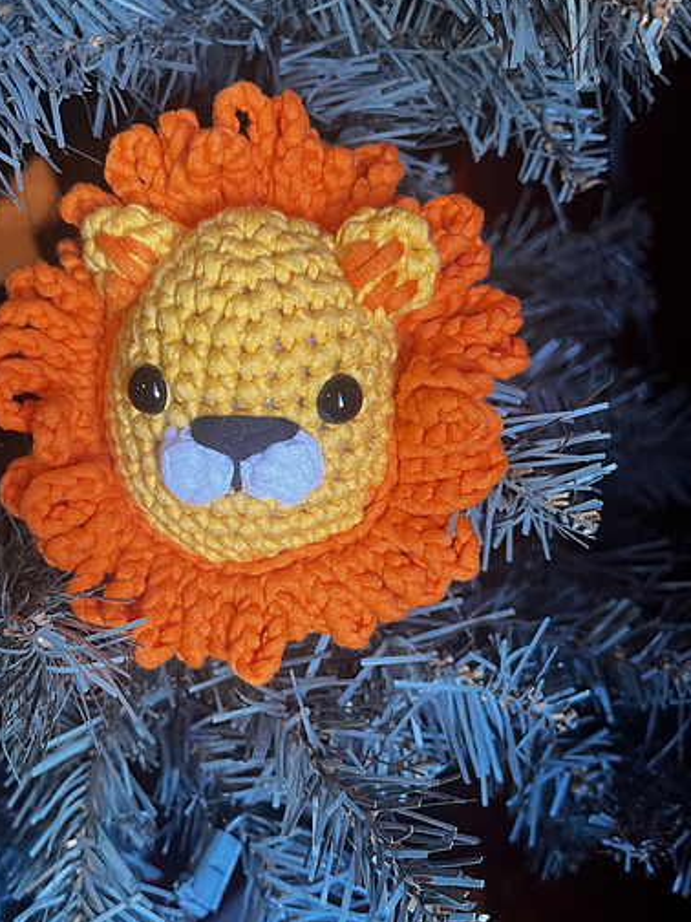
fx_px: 878
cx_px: 282
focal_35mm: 33
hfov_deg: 42.8
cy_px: 485
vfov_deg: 55.3
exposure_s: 1/60
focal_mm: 5.7
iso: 250
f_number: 1.5
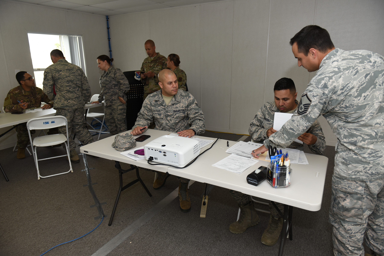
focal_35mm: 24
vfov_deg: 53.1
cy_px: 128
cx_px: 192
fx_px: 256
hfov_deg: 73.7
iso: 200
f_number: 3.5
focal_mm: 24
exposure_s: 1/250
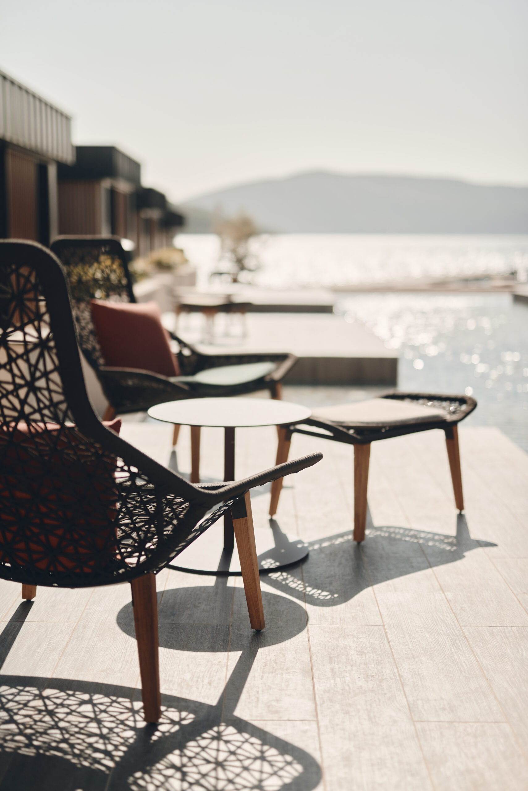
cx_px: 264
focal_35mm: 50
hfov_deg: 27.0
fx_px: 1099
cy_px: 396
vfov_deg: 39.6
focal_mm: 50
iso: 100
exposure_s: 1/200
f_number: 1.4
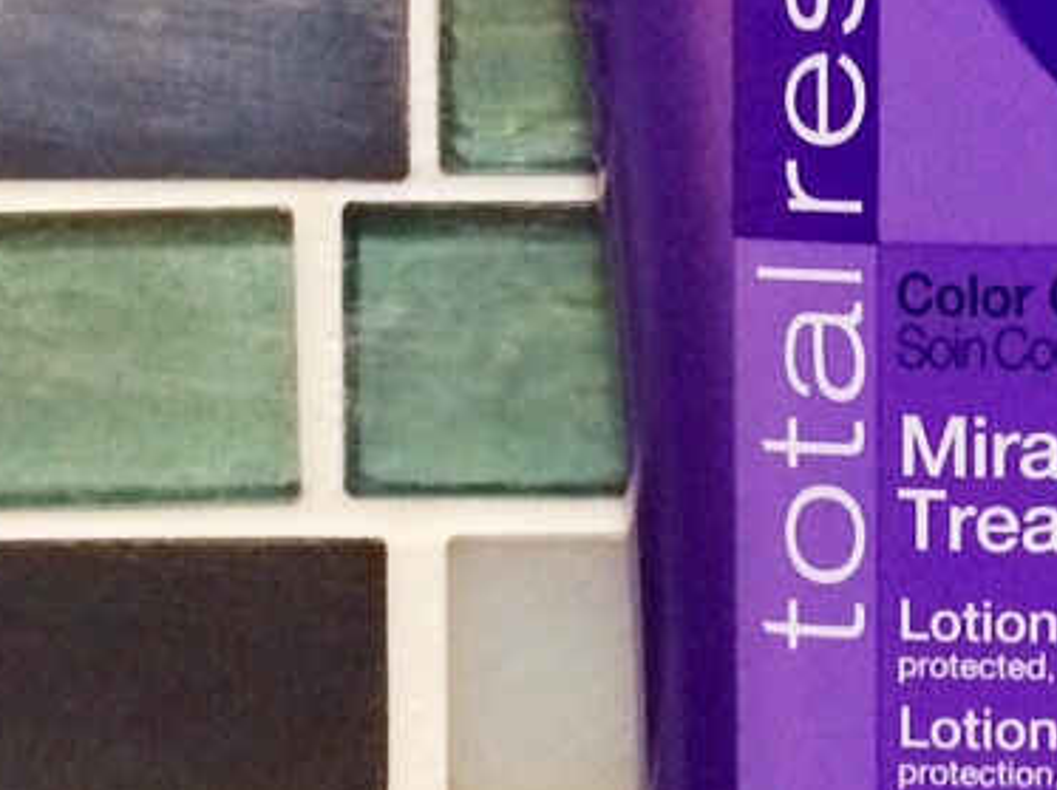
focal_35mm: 127
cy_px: -133
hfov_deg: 15.3
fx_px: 3874
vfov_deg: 11.4
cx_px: 1023
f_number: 2.2
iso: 320
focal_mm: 4.15
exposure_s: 1/30
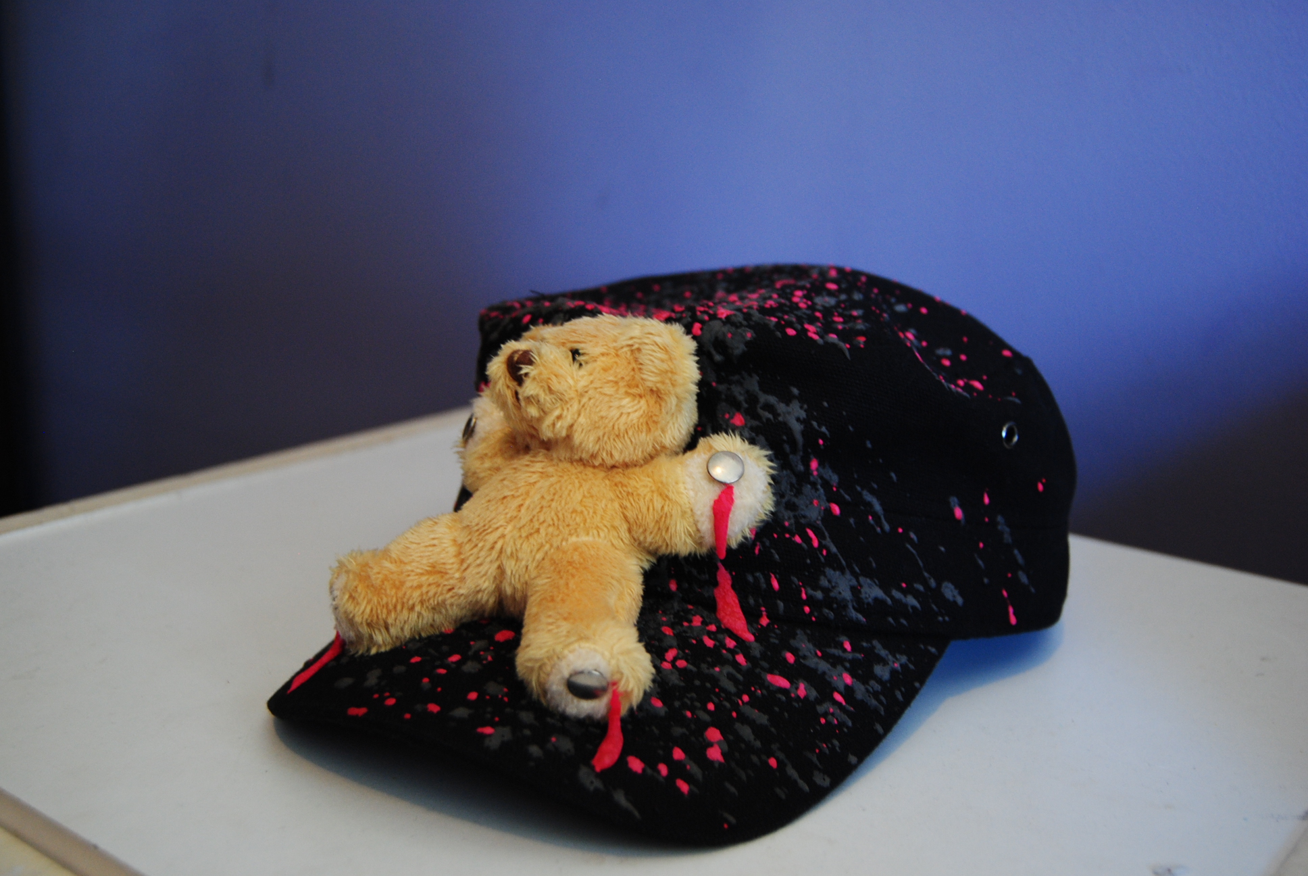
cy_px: 438
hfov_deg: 49.5
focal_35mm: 39
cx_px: 654
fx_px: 1419
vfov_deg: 34.3
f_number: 4
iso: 400
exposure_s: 1/15
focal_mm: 26
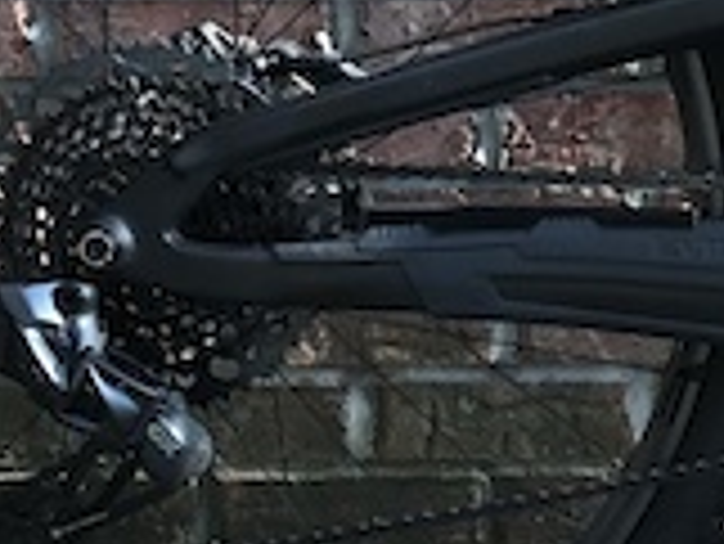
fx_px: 2909
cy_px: -153
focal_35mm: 139
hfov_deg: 13.0
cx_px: 1250
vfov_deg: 10.5
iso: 25
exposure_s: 1/40
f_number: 1.8
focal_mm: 3.99
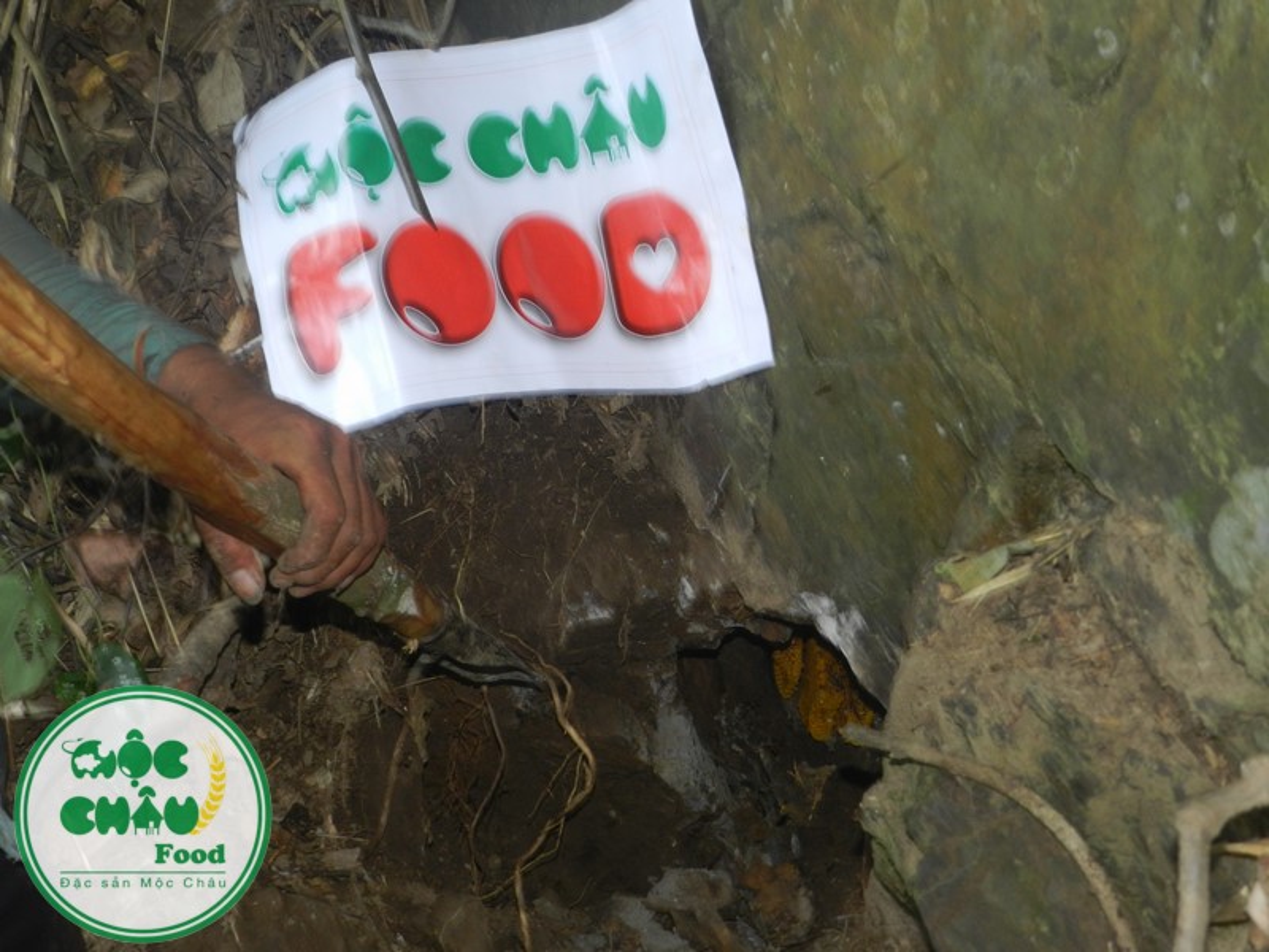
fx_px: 2200
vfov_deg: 24.4
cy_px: 476
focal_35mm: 60
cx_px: 634
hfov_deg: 32.2
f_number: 4.6
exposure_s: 1/30
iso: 200
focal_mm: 10.7
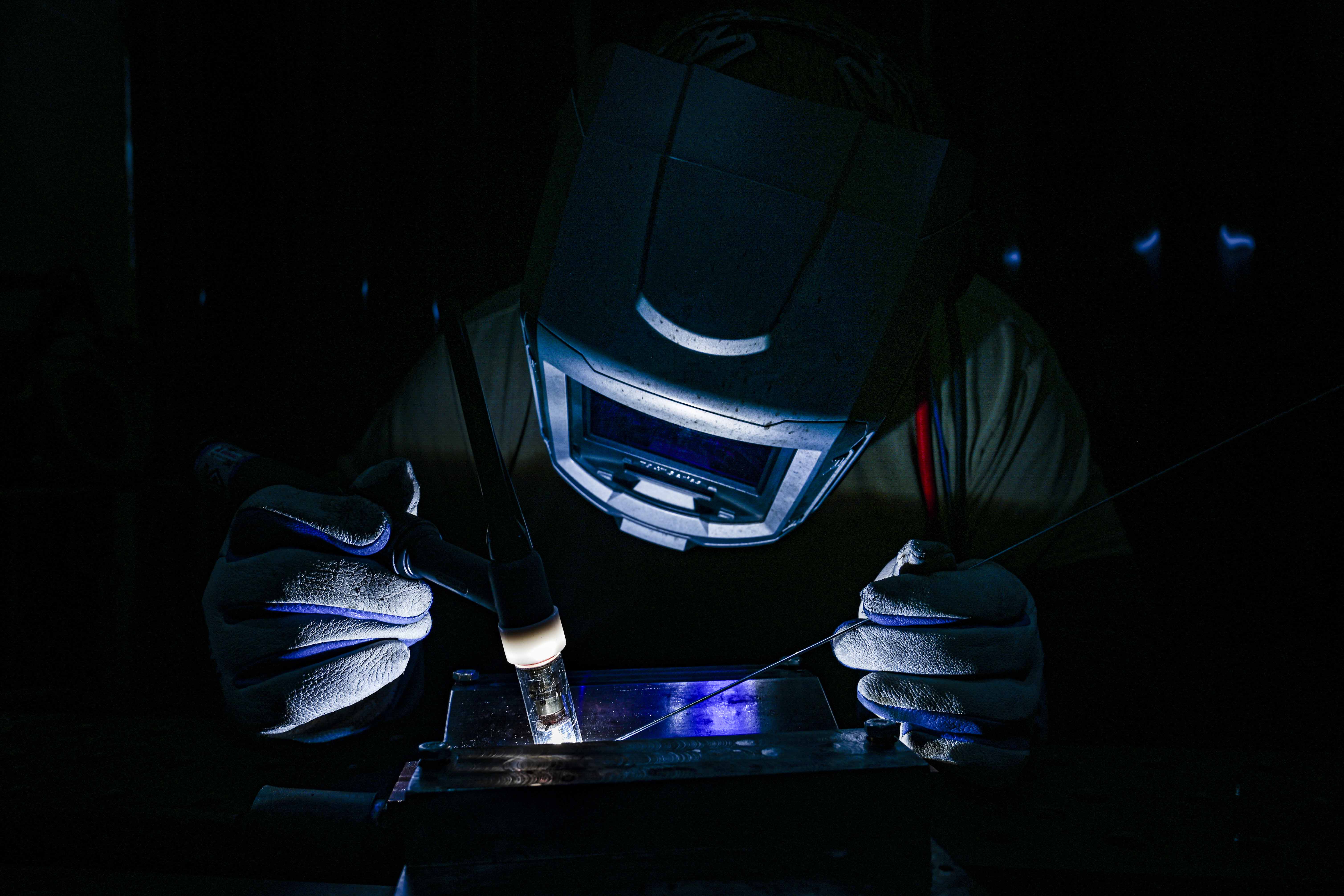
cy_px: 448
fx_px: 896
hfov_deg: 73.7
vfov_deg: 53.1
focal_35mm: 24
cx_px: 672
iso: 64
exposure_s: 1/125
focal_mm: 24
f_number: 7.1
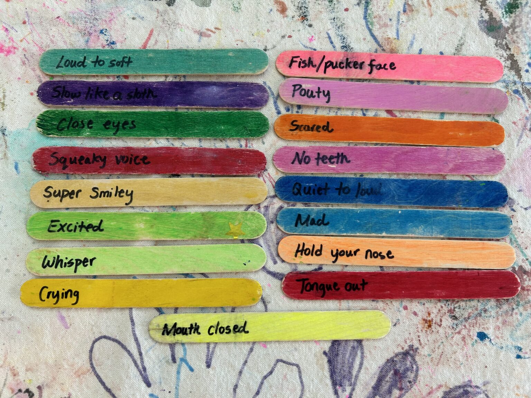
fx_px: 399
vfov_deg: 53.1
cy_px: 199
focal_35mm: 26
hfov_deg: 67.3
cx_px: 266
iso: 64
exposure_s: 1/60
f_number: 1.5
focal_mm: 5.7
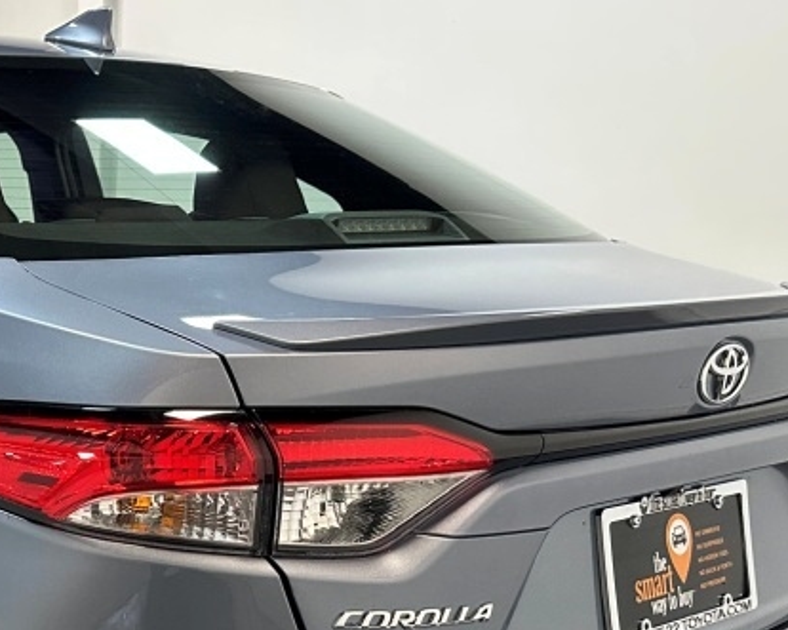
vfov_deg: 25.4
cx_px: 65
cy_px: 571
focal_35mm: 58
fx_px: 1352
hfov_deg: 30.9
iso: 400
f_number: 1.78
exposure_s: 1/60
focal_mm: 6.86
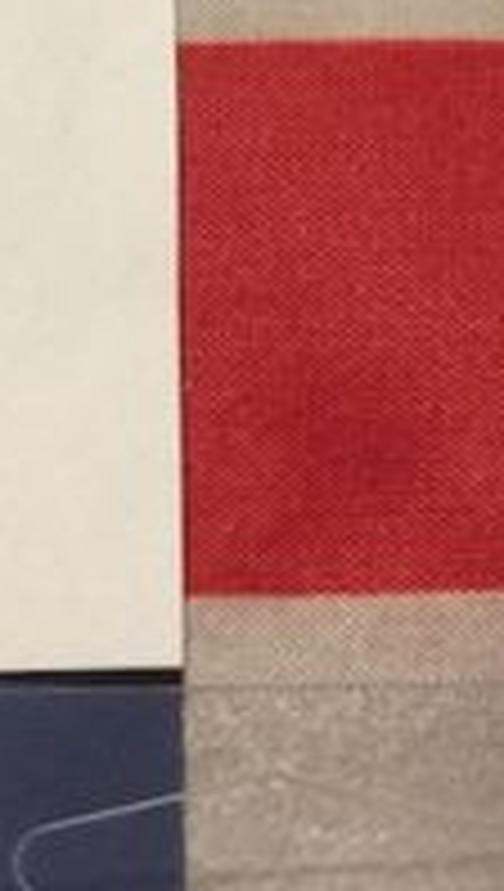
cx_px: -1098
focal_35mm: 163
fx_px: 3856
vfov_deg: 12.7
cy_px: 1179
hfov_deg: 6.7
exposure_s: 1/30
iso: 50
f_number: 2.2
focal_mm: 4.15
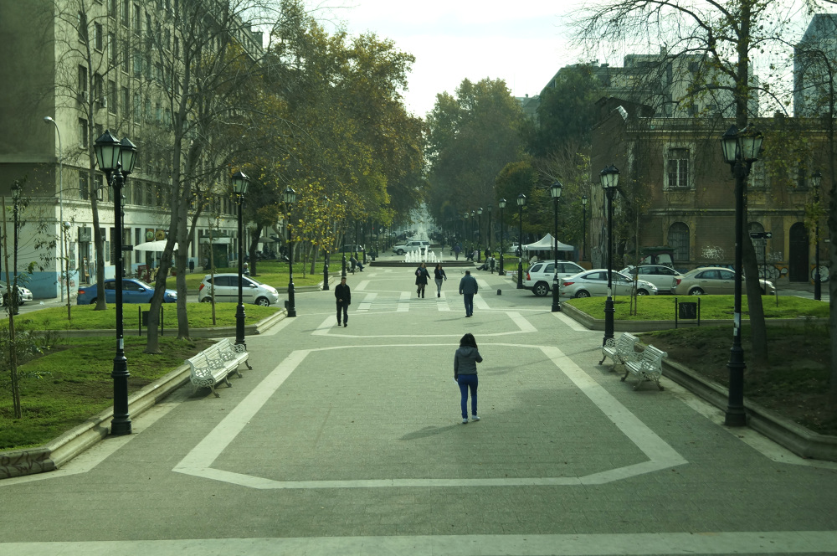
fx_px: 1207
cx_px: 418
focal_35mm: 52
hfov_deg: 38.2
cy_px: 278
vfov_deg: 25.9
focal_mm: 35
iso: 400
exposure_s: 1/2000
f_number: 5
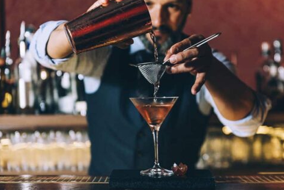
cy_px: 97
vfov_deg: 17.7
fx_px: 608
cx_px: 155
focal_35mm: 77
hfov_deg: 26.3
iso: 400
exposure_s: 1/100
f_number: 2.8
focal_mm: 70
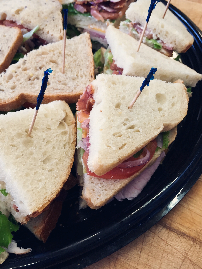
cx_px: 95
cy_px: 124
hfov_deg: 41.8
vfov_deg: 53.9
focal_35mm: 34
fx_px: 265
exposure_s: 1/30
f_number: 2.2
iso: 64
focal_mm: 4.15
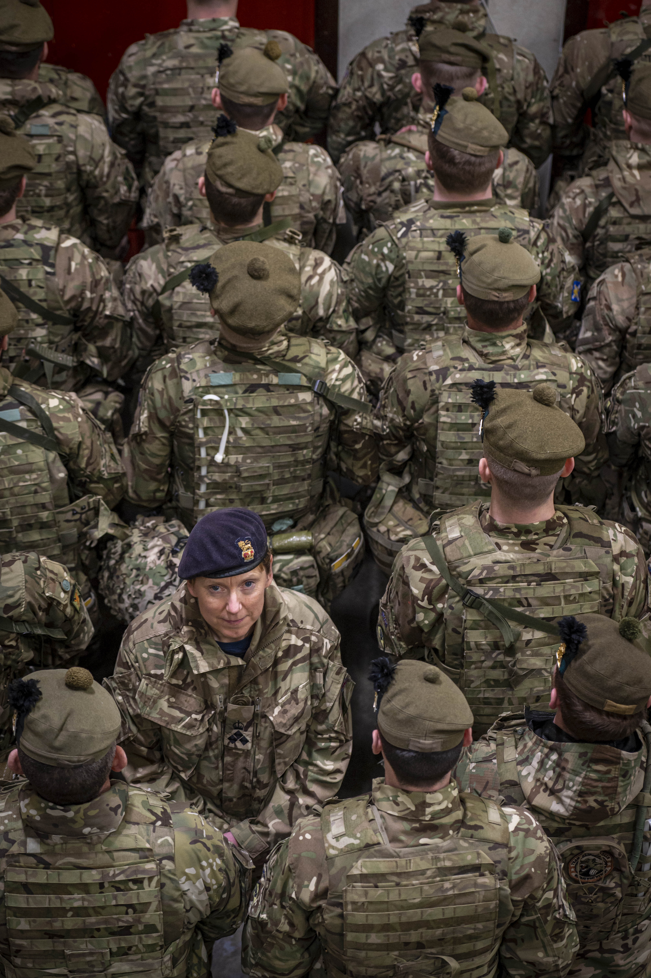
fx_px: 2227
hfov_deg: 16.6
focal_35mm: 82
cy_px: 489
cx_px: 326
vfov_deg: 24.8
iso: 1250
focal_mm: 82
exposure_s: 1/100
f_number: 2.8
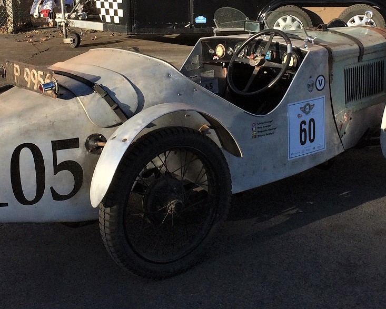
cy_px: 53
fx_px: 720
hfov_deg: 30.0
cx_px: 202
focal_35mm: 63
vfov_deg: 23.8
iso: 32
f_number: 2.2
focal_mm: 4.15
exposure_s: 1/1709
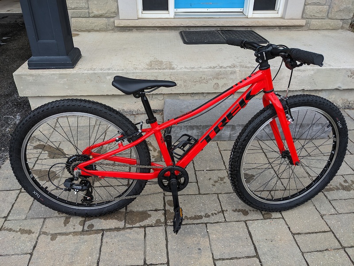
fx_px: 276
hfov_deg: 65.3
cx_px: 177
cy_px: 133
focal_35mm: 27
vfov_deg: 51.4
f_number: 1.73
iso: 52
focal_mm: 4.38
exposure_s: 1/433
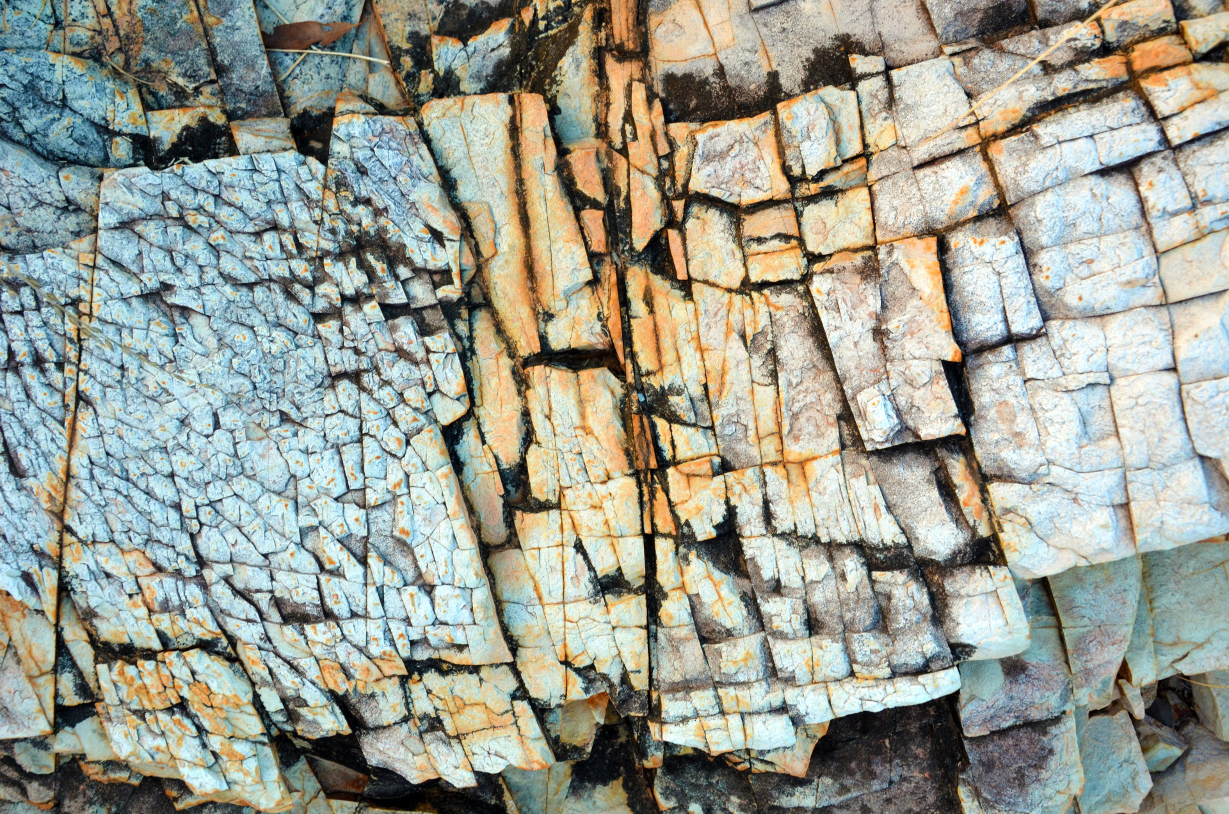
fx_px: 1738
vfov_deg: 26.4
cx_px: 614
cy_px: 407
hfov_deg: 39.0
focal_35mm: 51
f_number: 7.1
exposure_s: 1/60
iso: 400
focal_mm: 34
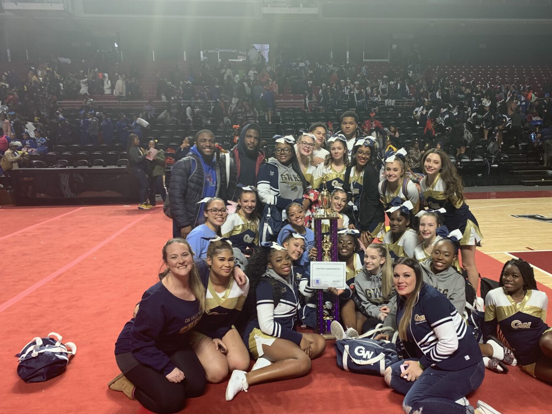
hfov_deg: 58.0
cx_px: 321
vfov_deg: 45.3
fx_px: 494
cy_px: 239
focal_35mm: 31
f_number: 1.8
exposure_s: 1/87
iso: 100
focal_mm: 4.25
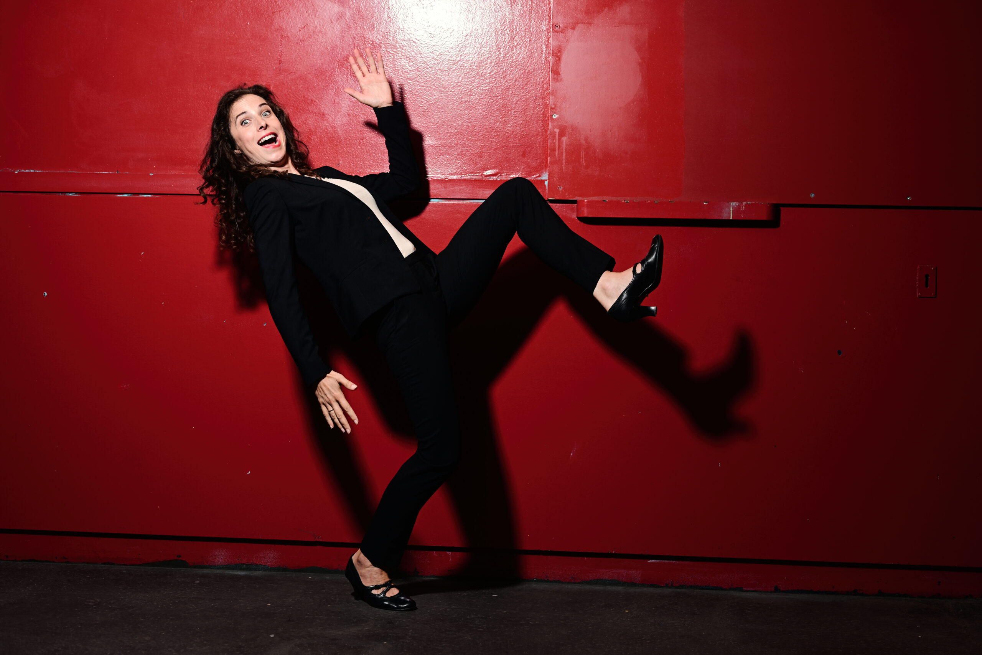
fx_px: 1364
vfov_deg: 27.0
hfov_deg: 39.6
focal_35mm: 50
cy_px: 328
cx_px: 491
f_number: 3.5
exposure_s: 1/200
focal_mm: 50
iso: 64
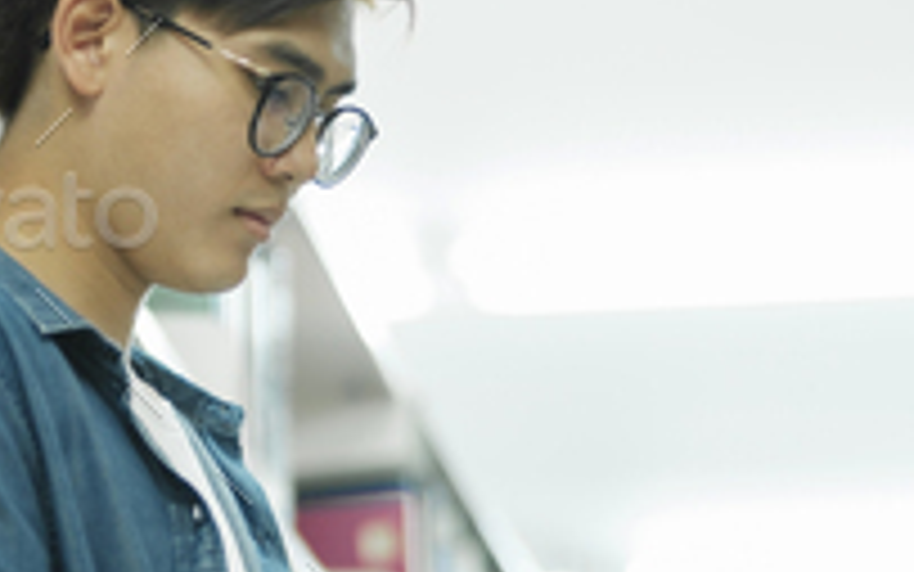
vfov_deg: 5.9
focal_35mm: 222
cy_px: 426
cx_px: 617
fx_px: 5531
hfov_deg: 9.4
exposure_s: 1/125
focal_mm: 50
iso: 200
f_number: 1.3
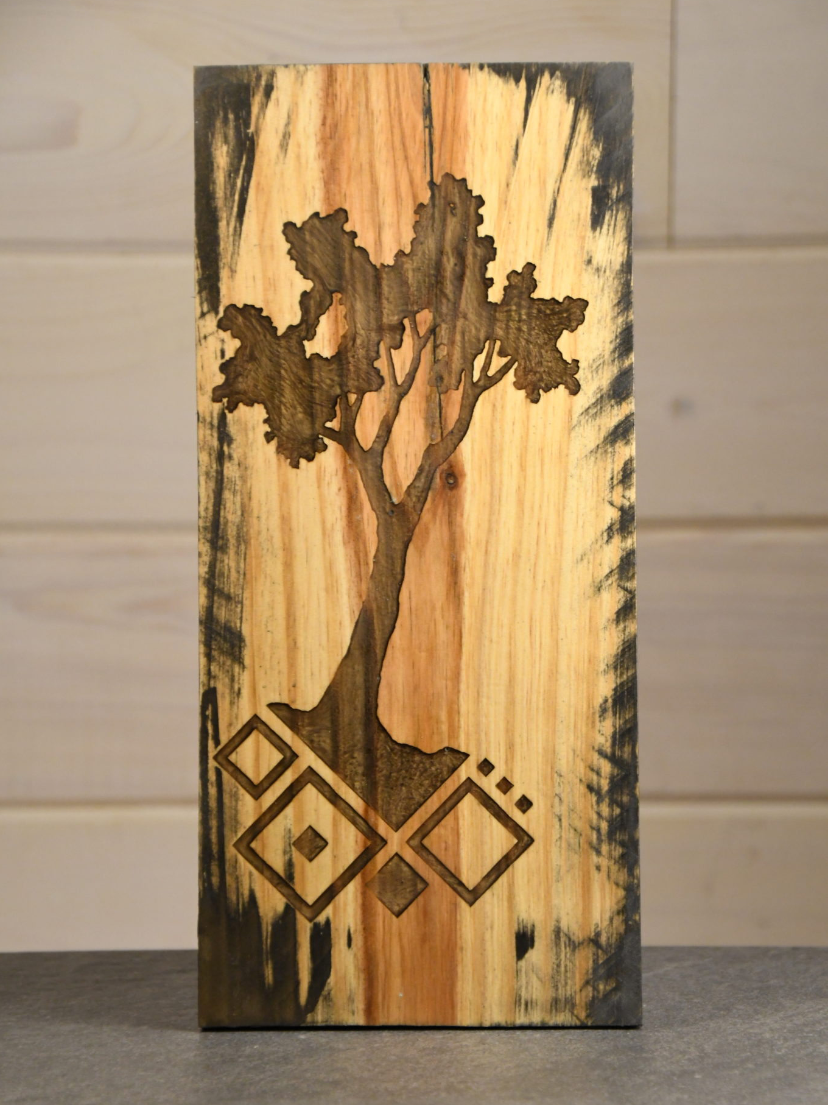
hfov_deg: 11.7
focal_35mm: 127
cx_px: 413
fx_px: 4051
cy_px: 537
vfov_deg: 15.5
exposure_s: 1/125
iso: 2000
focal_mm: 78
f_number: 6.3
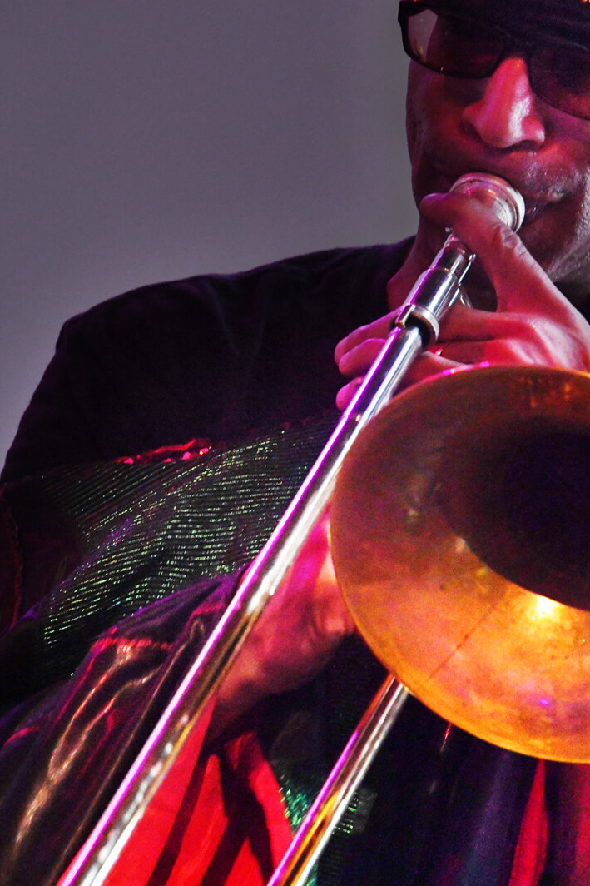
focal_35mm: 346
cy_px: 448
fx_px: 8508
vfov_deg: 6.0
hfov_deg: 4.0
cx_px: 436
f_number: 5.6
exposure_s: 1/250
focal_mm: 230
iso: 4000
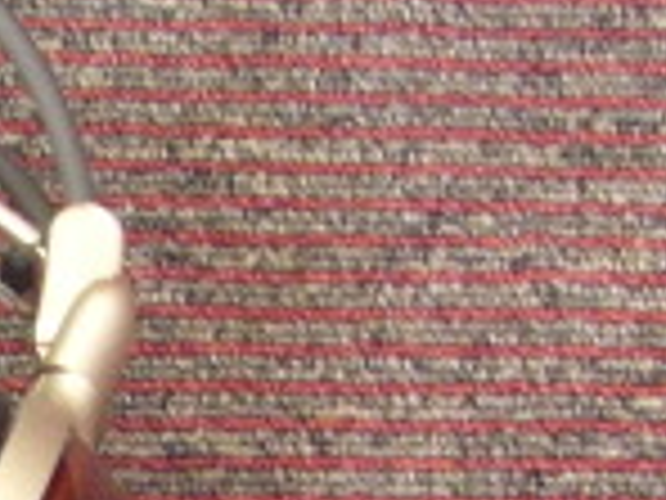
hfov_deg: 10.1
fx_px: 3656
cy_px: 869
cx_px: -338
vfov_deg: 7.6
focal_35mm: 190
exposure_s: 1/8
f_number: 3.5
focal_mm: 7.4
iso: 400
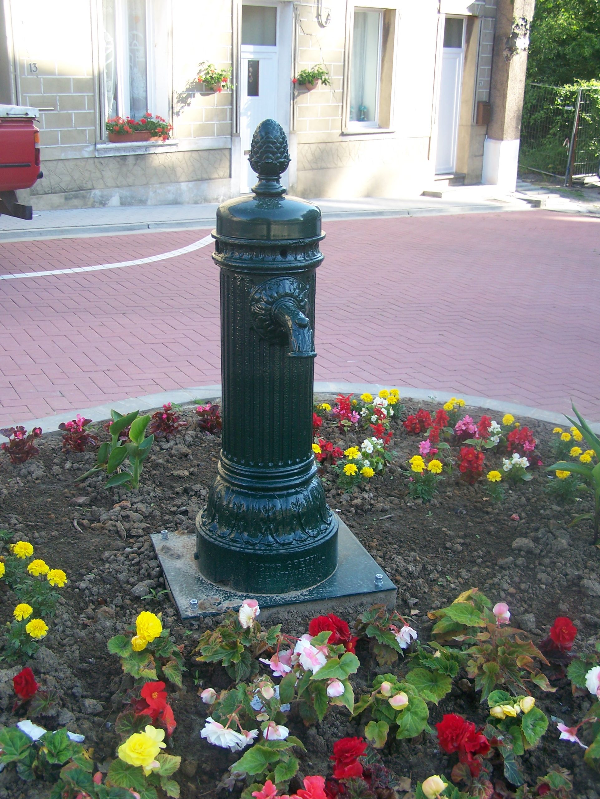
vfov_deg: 46.8
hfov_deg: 36.0
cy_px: 400
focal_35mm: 40
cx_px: 300
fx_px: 923
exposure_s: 1/125
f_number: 2.8
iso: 80
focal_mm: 6.7
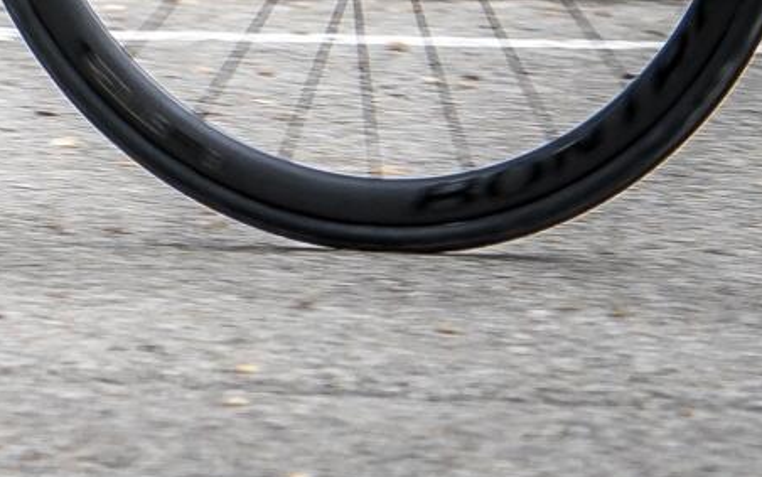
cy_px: -839
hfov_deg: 2.8
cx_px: -978
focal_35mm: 733
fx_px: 15230
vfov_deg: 1.8
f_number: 2.8
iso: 160
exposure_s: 1/500
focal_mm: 85
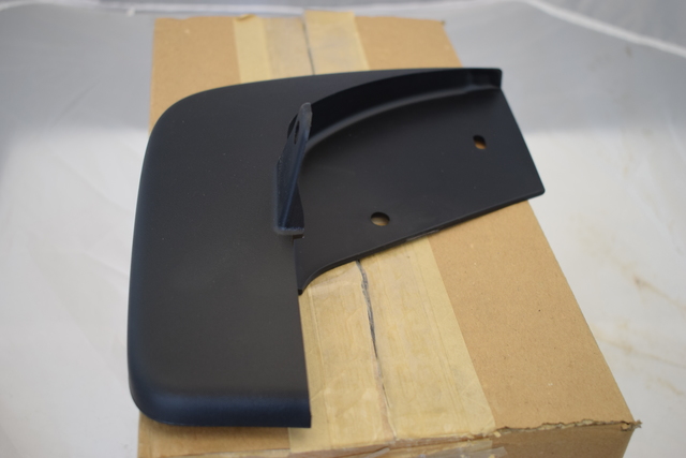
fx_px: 915
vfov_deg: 28.1
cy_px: 229
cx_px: 343
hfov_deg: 41.1
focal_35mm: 48
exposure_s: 1/60
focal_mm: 32
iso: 500
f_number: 4.5
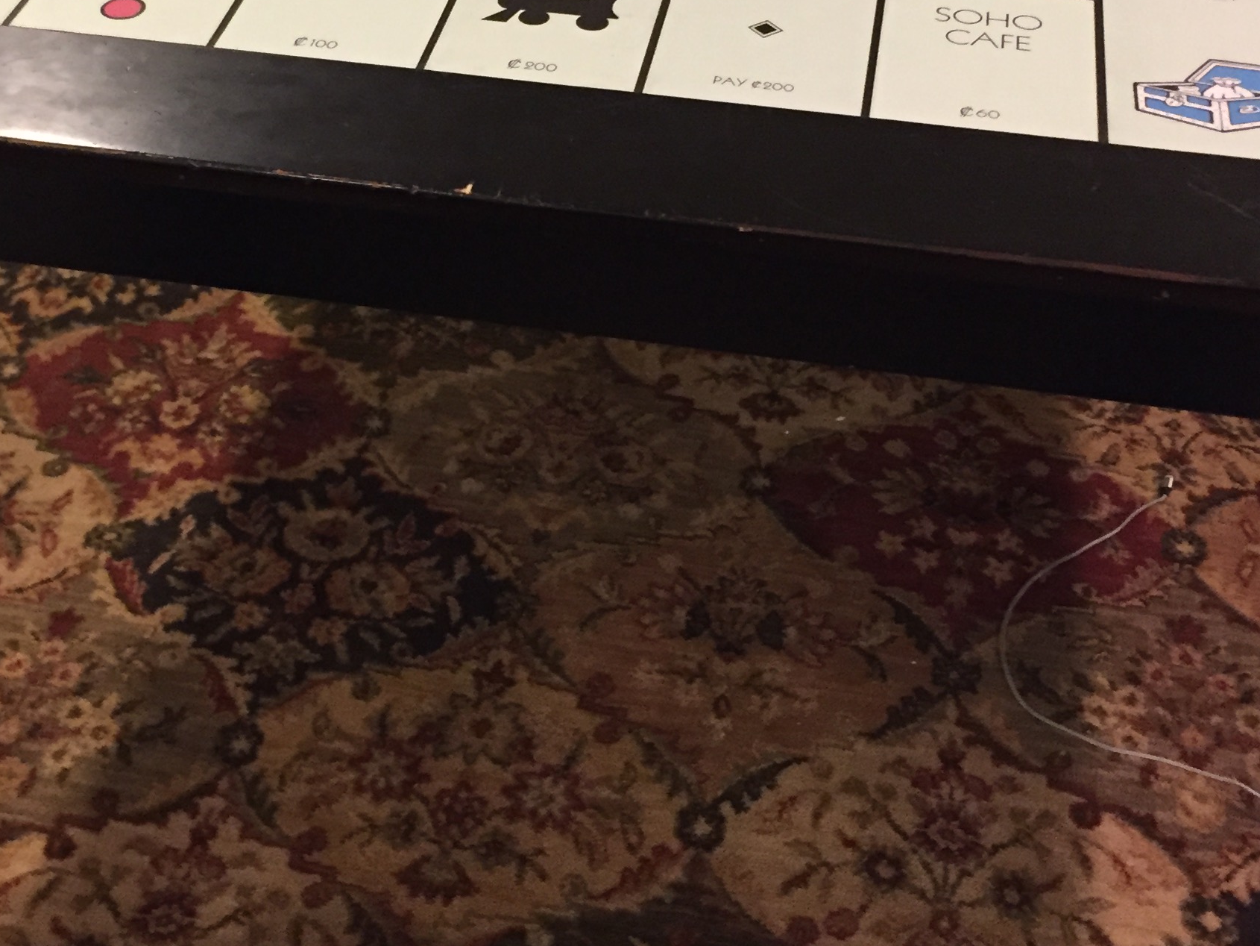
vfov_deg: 25.6
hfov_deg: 34.3
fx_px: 2039
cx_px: 520
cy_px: 165
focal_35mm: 56
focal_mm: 4.15
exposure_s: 1/15
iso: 250
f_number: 2.2
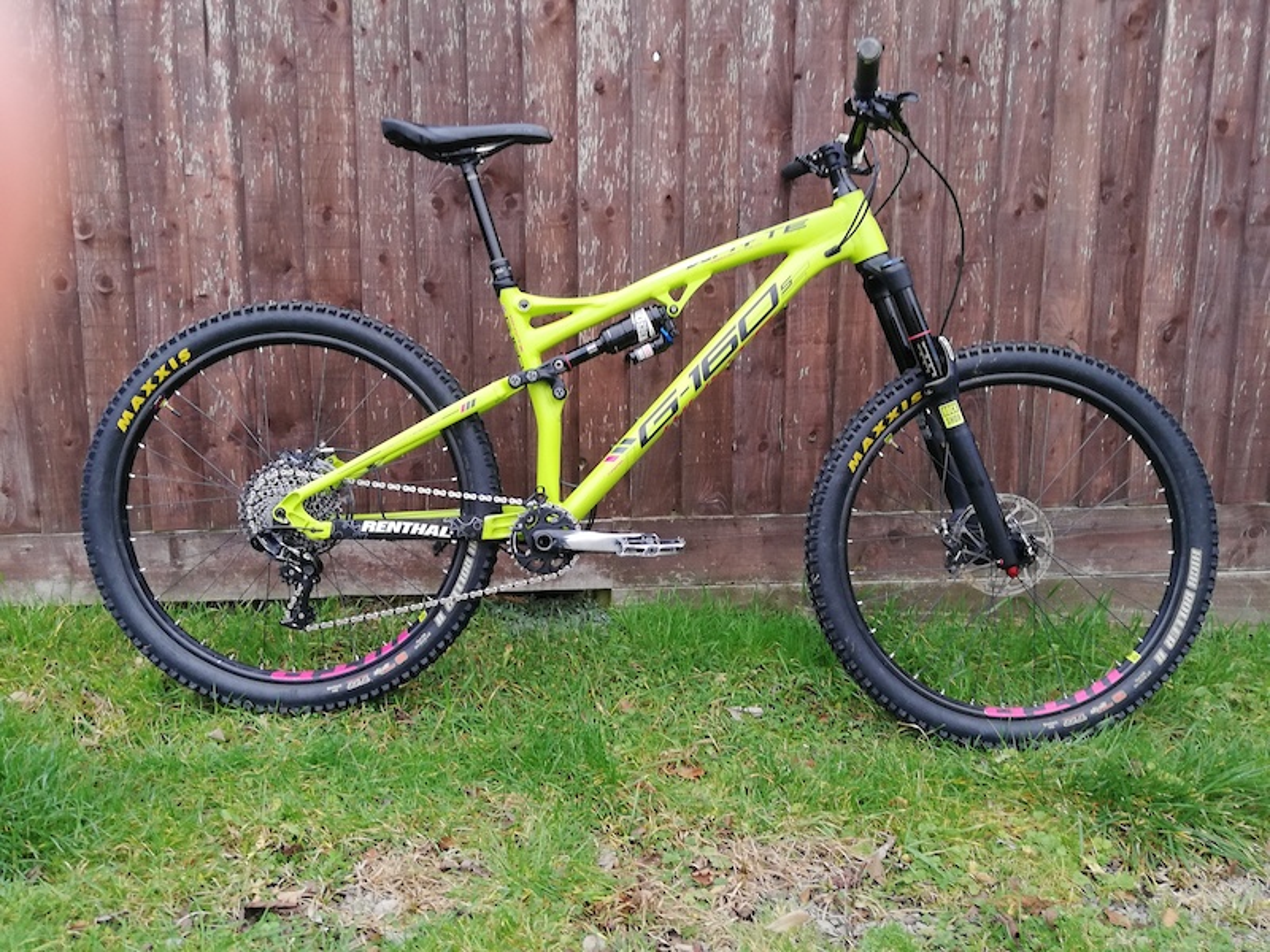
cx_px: 635
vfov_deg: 42.9
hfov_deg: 55.4
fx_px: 1211
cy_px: 476
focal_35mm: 33
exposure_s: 1/50
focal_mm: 3.81
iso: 100
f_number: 2.2
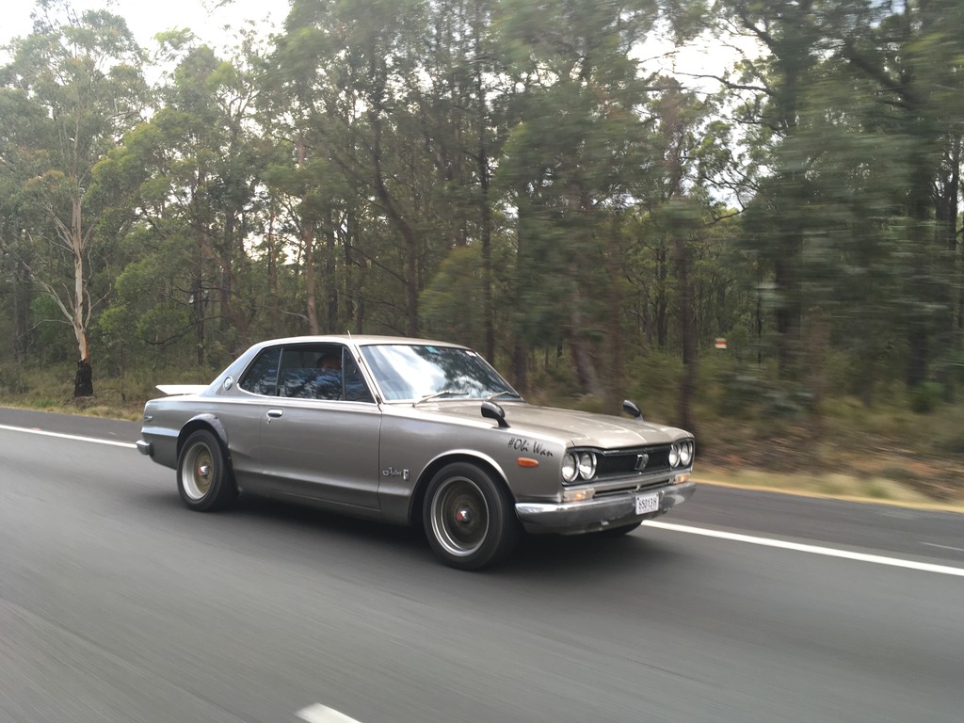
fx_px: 808
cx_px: 482
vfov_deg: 48.2
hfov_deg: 61.7
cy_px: 362
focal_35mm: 29
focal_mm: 4.15
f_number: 2.2
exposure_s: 1/100
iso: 25
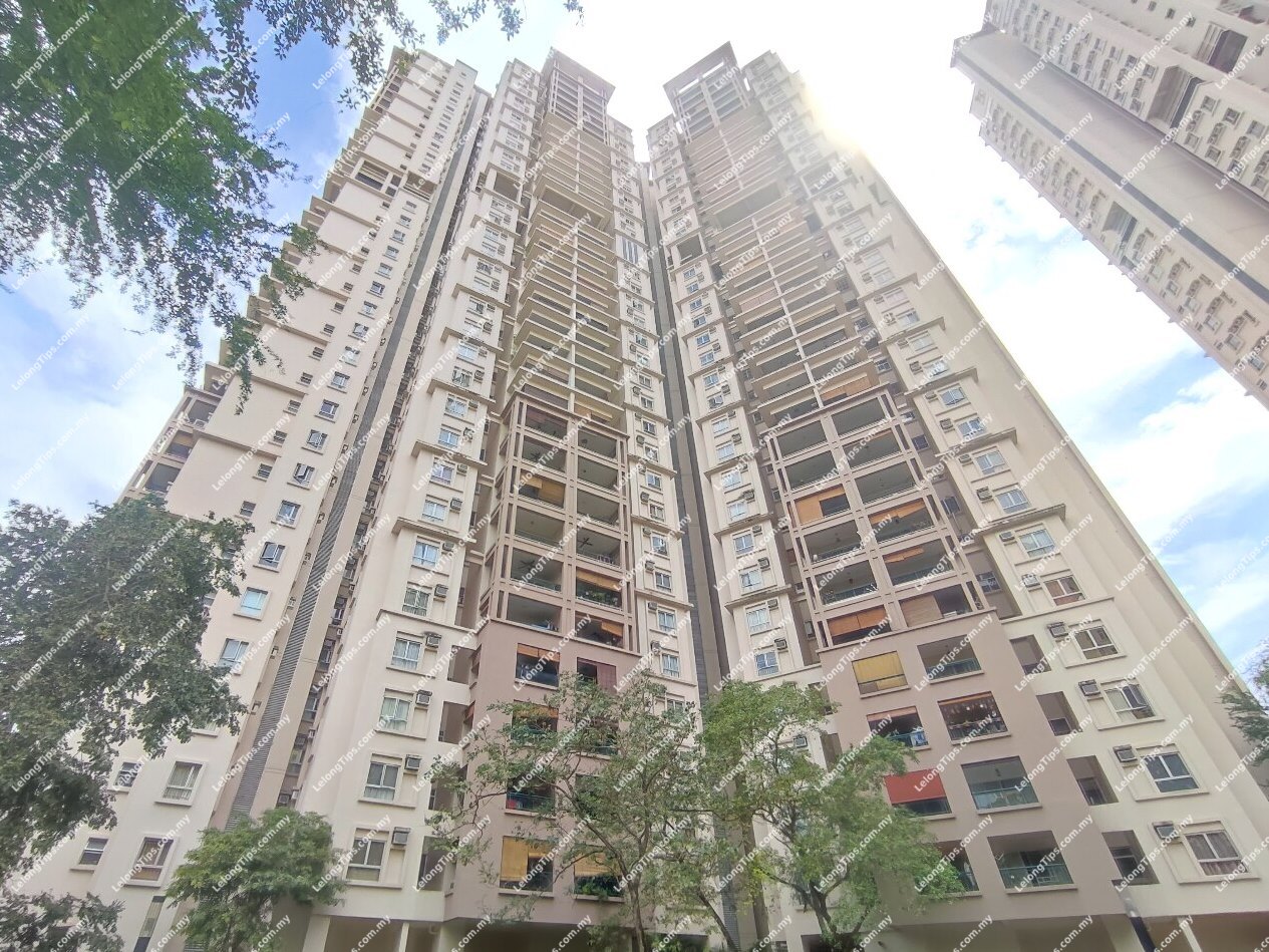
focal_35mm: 16
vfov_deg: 78.1
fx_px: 587
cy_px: 476
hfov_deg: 94.5
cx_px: 634
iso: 50
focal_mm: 1.65
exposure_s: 1/256
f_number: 2.2
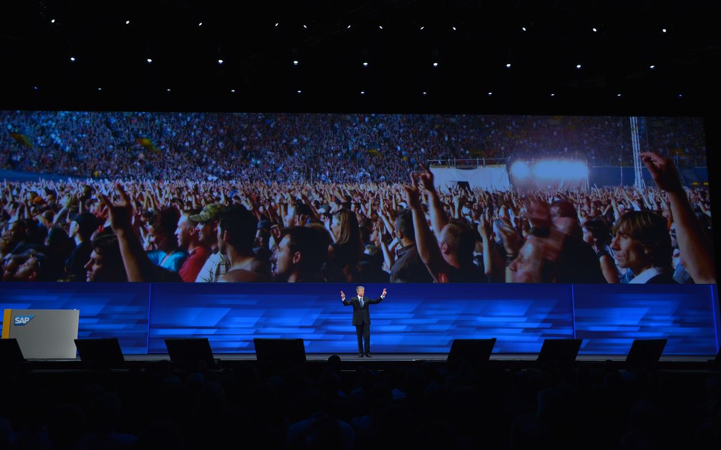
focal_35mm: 35
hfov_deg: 55.3
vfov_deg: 36.3
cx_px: 360
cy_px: 223
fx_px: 688
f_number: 4.5
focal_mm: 34
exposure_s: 1/200
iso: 800
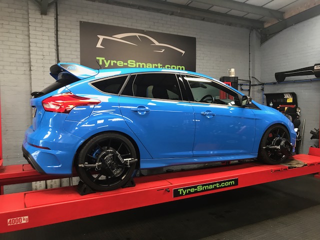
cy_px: 120
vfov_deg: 49.7
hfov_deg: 63.4
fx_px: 259
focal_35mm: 28
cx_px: 160
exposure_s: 1/20
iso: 40
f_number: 1.8
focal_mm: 3.99
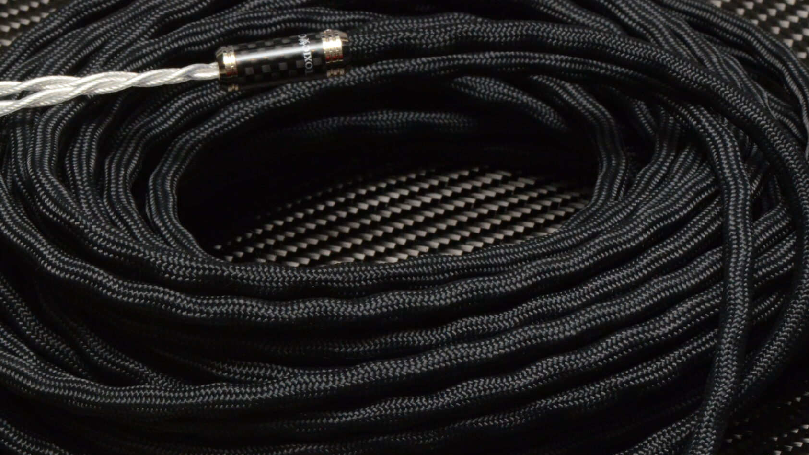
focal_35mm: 250
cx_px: 269
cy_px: 357
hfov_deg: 8.6
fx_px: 5358
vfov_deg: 4.9
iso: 2500
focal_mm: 105
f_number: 14
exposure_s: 1/60
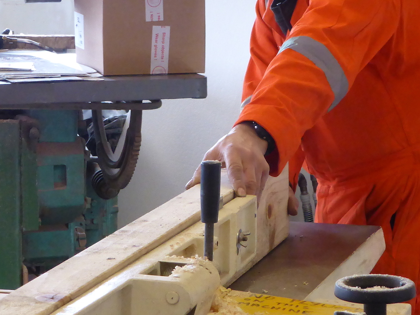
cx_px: 267
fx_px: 1808
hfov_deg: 13.2
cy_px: 122
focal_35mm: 149
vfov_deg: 10.0
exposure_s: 1/40
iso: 400
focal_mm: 11
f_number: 4.8
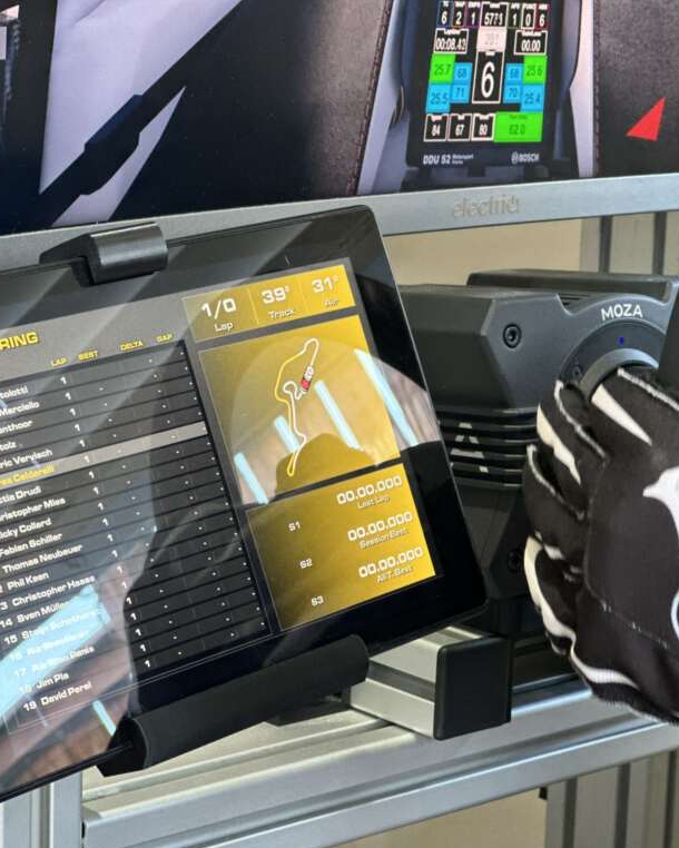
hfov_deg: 15.2
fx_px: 2536
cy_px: 426
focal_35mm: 101
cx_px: 294
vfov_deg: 19.0
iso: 400
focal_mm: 9
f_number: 2.8
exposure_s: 1/25
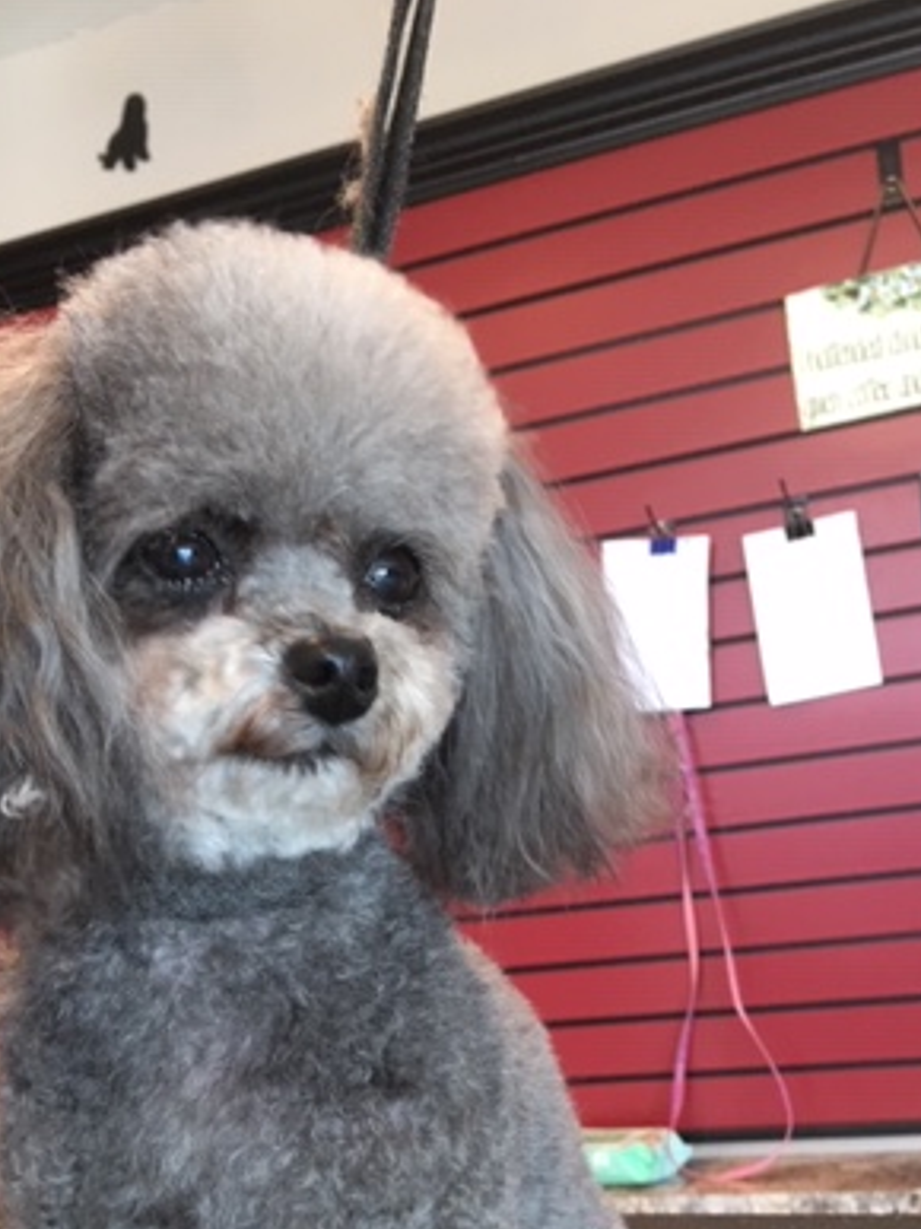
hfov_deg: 29.9
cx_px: 260
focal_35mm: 48
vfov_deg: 38.2
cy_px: 981
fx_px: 1704
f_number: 2.2
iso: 40
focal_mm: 4.15
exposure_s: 1/15
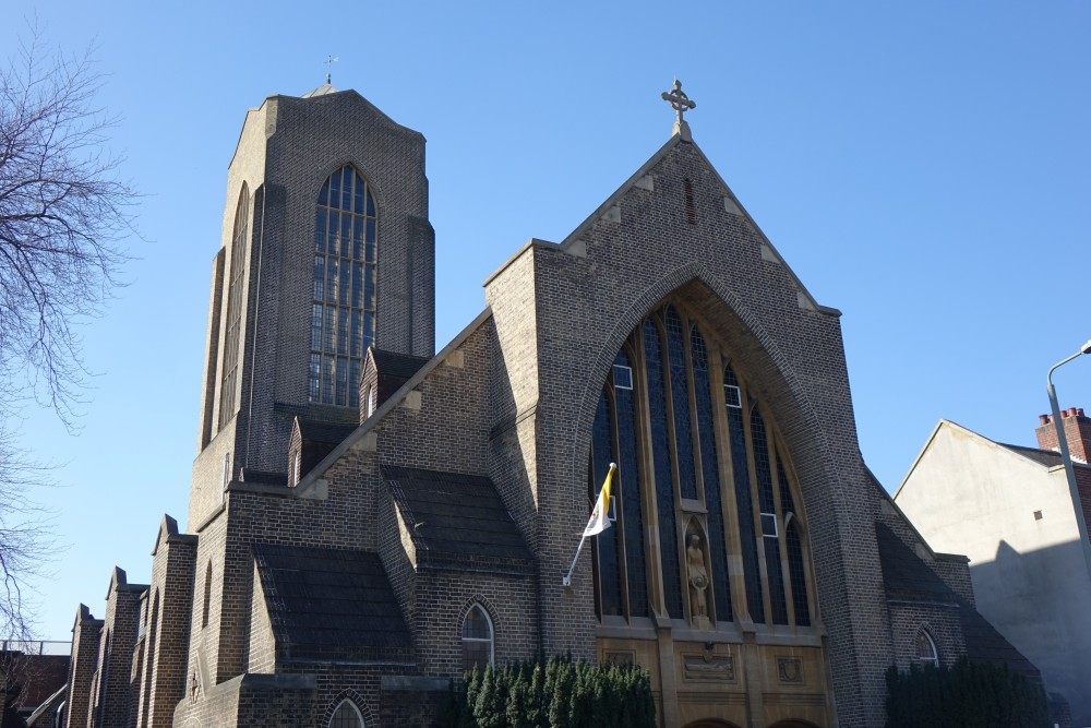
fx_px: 1091
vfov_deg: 36.9
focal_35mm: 36
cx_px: 546
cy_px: 364
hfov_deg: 53.1
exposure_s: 1/400
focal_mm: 13.1
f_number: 4
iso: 125
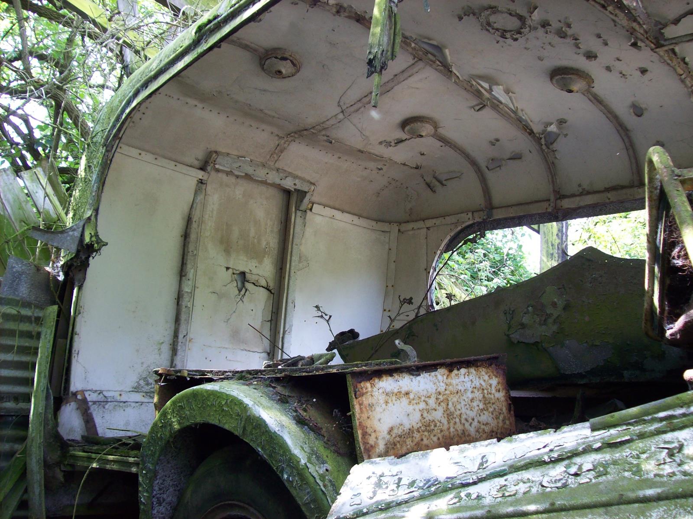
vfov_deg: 39.6
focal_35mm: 36
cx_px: 346
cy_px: 260
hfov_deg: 51.4
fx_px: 720
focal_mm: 6
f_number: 2.7
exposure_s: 1/71.8
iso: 80
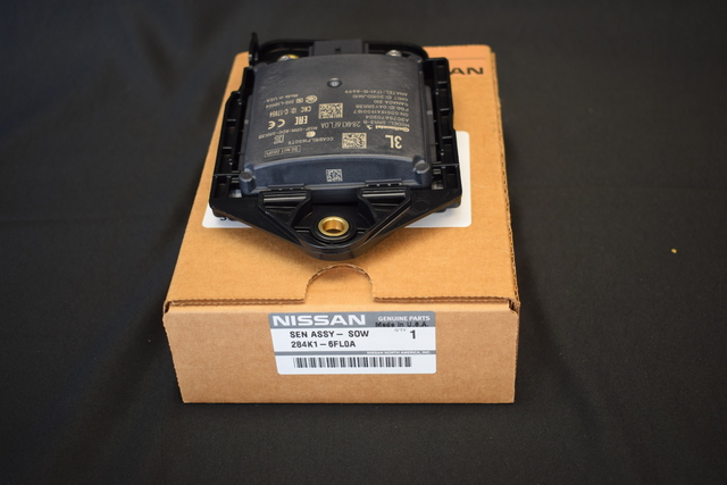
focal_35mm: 48
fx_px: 969
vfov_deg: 28.1
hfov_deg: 41.1
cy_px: 242
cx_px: 364
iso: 450
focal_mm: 32
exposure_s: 1/60
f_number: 4.5
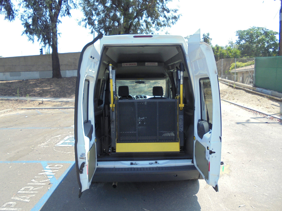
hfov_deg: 67.3
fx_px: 212
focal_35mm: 26
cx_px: 141
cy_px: 106
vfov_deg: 53.1
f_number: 3.5
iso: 100
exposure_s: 1/320
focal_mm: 4.6
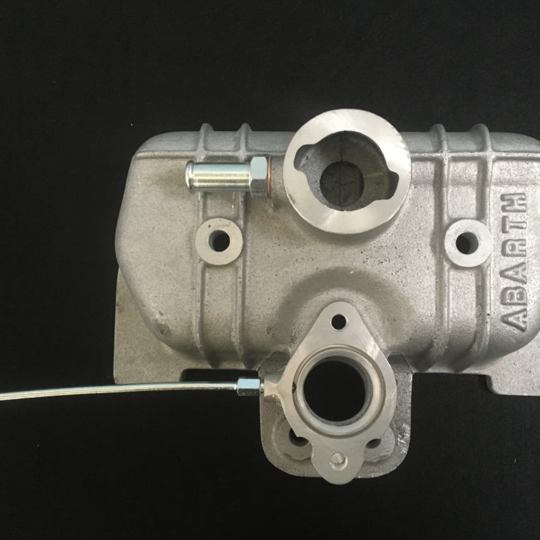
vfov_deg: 47.2
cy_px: 272
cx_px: 286
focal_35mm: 35
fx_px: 618
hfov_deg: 47.2
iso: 200
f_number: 2.2
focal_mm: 4.15
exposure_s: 1/17
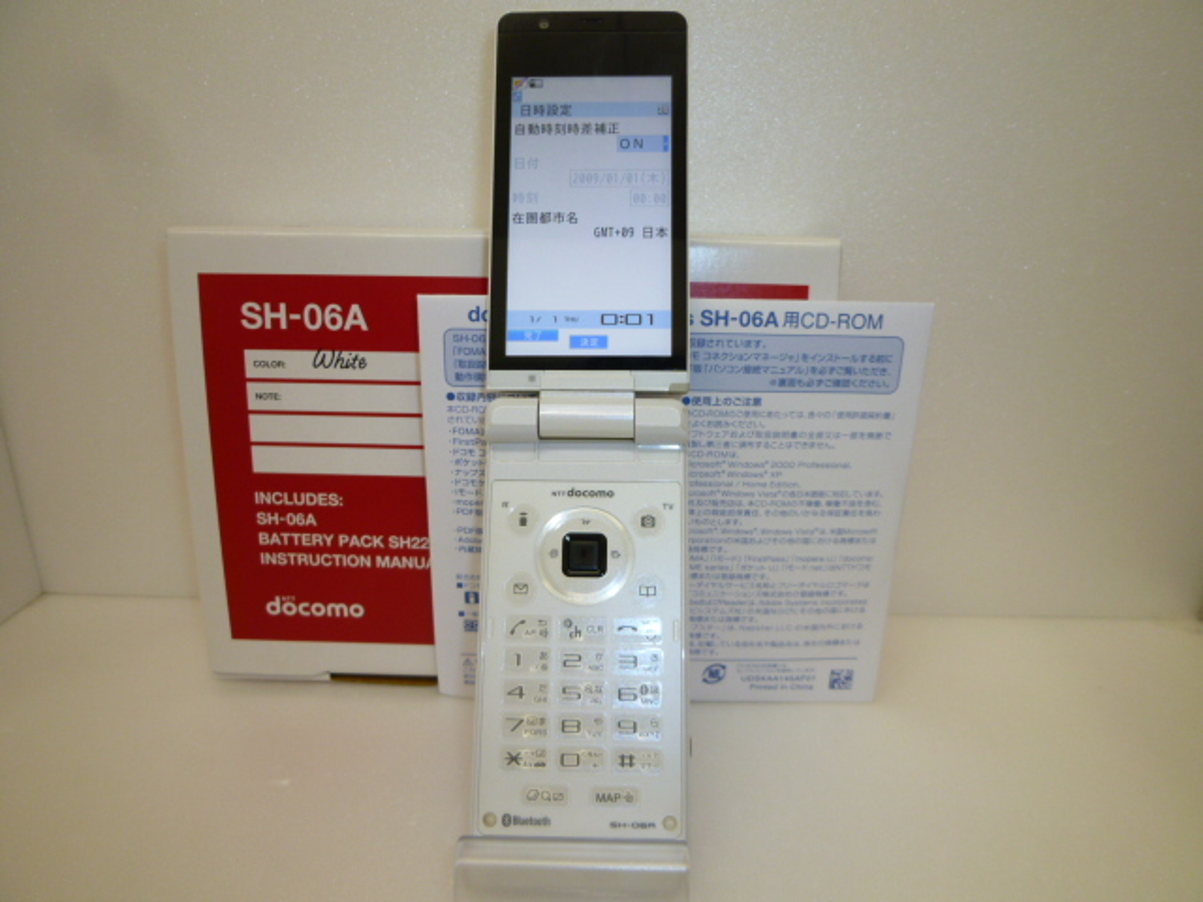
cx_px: 602
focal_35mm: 25
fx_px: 869
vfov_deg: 54.9
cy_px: 451
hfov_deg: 69.4
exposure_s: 1/30
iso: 100
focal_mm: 4.5
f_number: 2.8
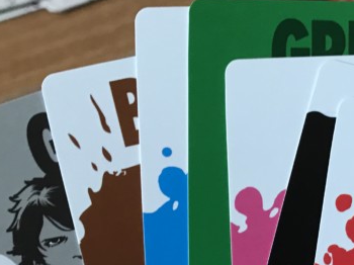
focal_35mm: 82
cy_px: 216
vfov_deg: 17.8
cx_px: 253
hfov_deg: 23.7
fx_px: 838
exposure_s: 1/17
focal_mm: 3.99
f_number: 1.8
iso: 50
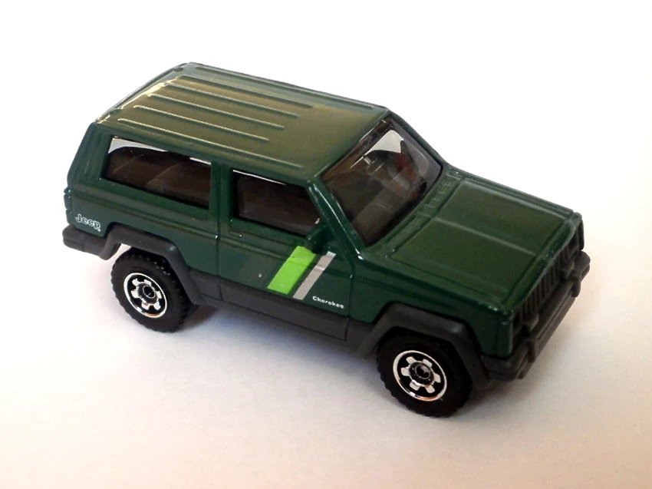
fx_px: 885
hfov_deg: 40.4
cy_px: 244
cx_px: 326
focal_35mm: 47
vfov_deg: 30.9
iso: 250
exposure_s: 1/40
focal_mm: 8.3
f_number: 3.4
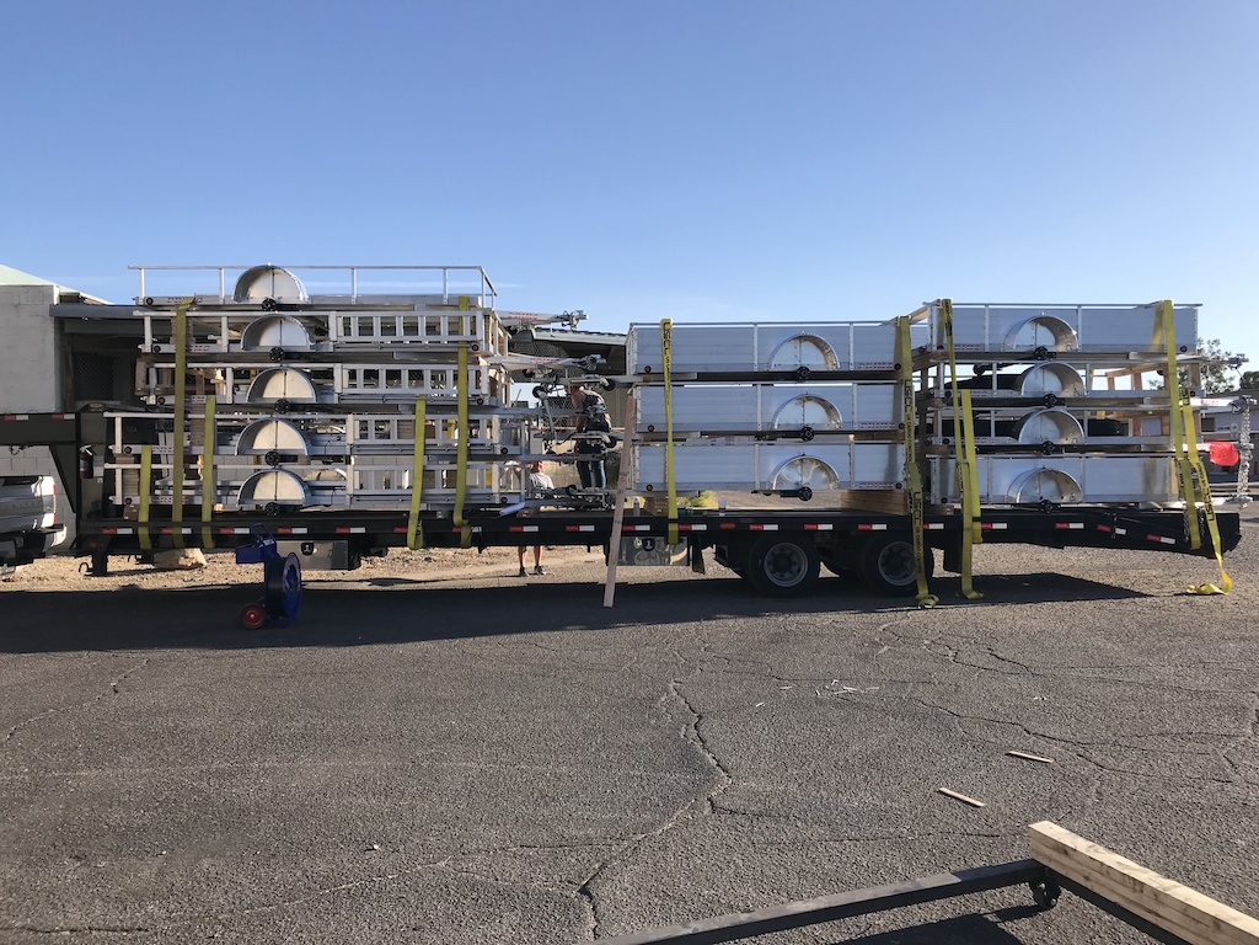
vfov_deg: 49.7
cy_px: 472
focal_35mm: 28
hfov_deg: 63.4
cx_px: 630
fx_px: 1018
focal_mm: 3.99
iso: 20
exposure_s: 1/1681
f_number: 1.8
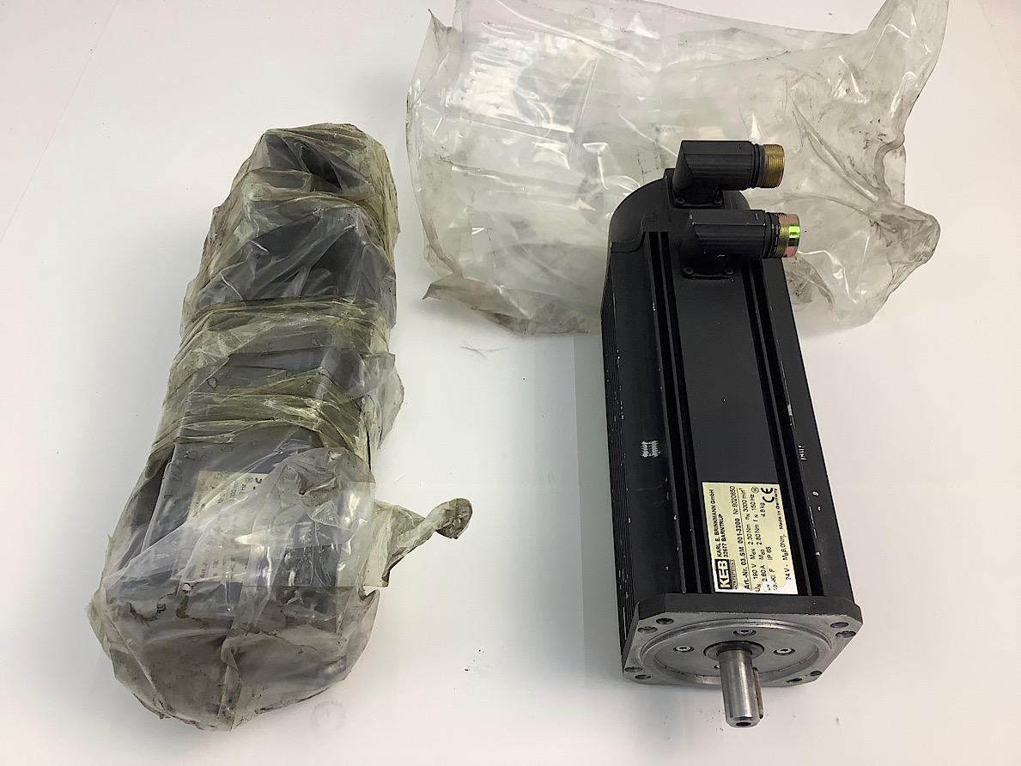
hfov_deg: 58.3
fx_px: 914
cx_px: 510
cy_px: 383
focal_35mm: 31
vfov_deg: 45.4
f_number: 2.4
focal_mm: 3.3
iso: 50
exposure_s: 1/50
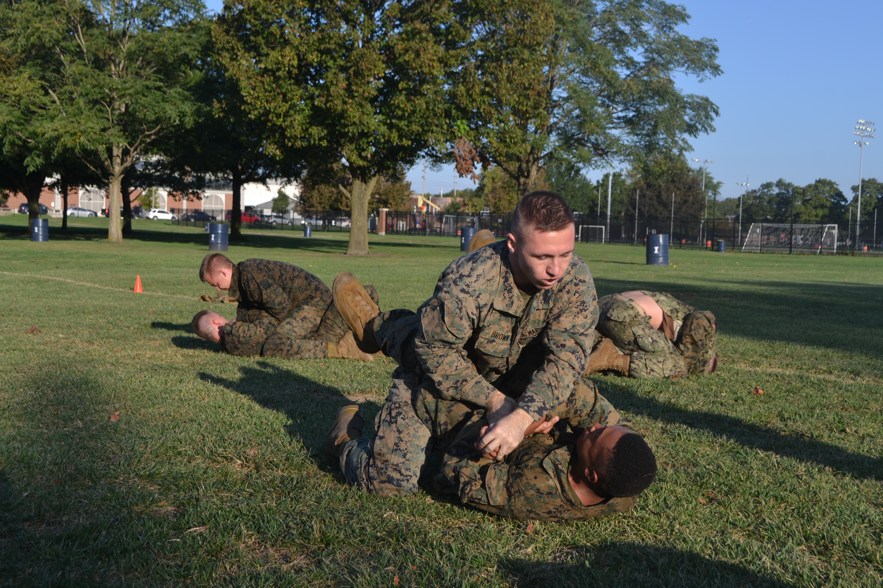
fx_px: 1177
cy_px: 294
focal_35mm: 48
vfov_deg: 28.1
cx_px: 442
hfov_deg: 41.1
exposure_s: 1/200
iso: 100
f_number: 7.1
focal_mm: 32
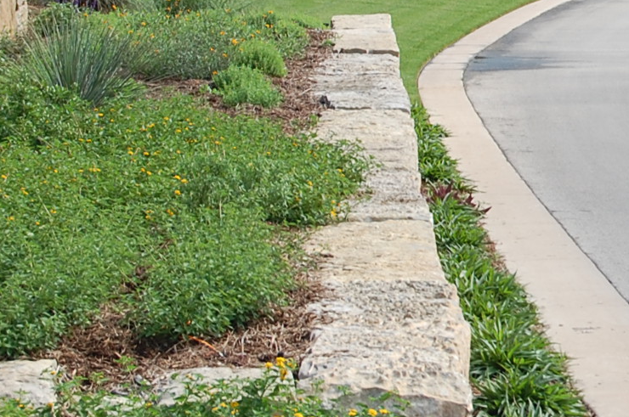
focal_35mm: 252
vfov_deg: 5.4
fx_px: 4388
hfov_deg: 8.1
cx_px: 814
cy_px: 13
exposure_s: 1/320
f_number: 9
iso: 200
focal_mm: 55
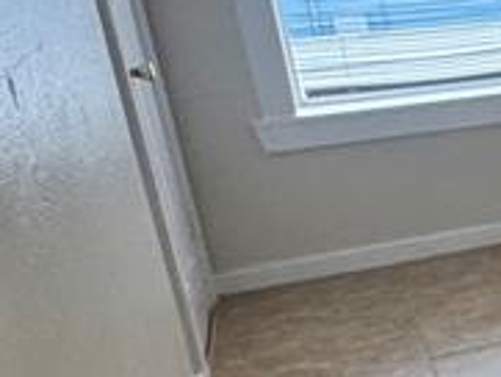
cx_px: 1146
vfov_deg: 18.7
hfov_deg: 15.6
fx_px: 1144
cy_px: 161
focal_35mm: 79
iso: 200
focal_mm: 2.22
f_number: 2.2
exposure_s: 1/60
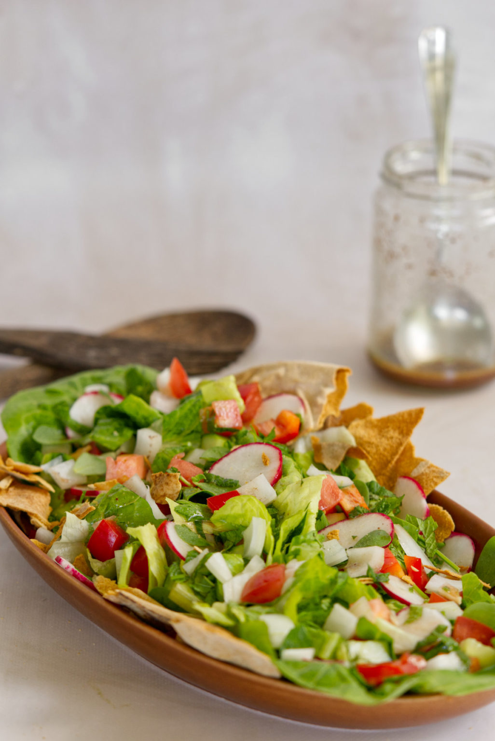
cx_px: 248
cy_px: 370
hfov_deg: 10.2
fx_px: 2780
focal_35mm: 135
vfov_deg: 15.2
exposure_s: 1/160
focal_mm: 90
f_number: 3.5
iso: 640
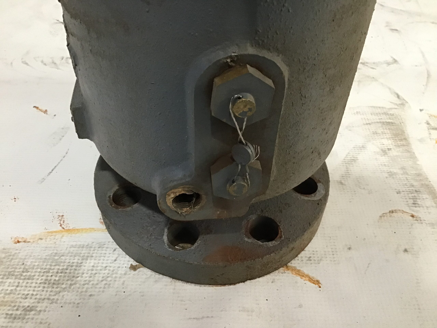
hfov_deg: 58.4
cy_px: 164
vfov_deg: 45.4
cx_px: 218
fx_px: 391
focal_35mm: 31
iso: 160
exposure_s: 1/30
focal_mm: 3.3
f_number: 2.4
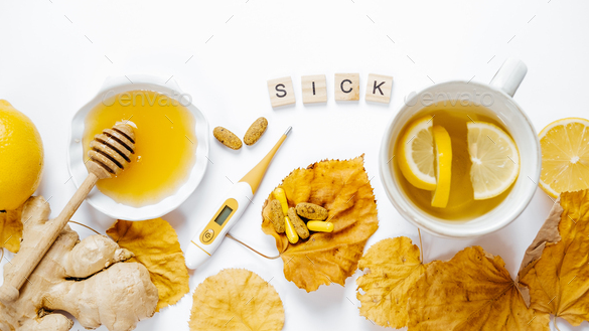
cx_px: 295
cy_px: 145
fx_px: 875
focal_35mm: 56
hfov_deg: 37.2
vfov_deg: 21.4
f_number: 4
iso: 200
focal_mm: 35
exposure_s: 1/250
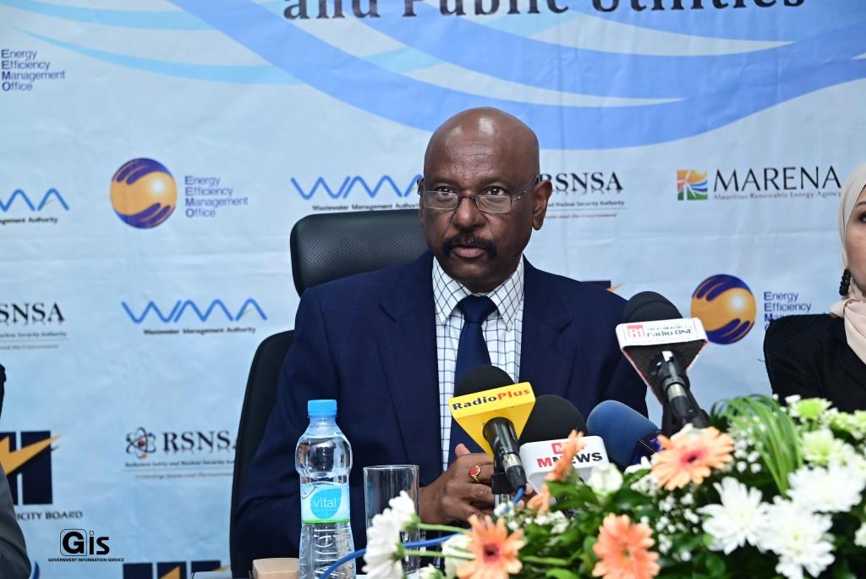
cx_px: 433
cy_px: 290
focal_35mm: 98
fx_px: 2359
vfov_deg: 14.0
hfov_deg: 20.8
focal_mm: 98
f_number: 6.3
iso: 1250
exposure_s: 1/200
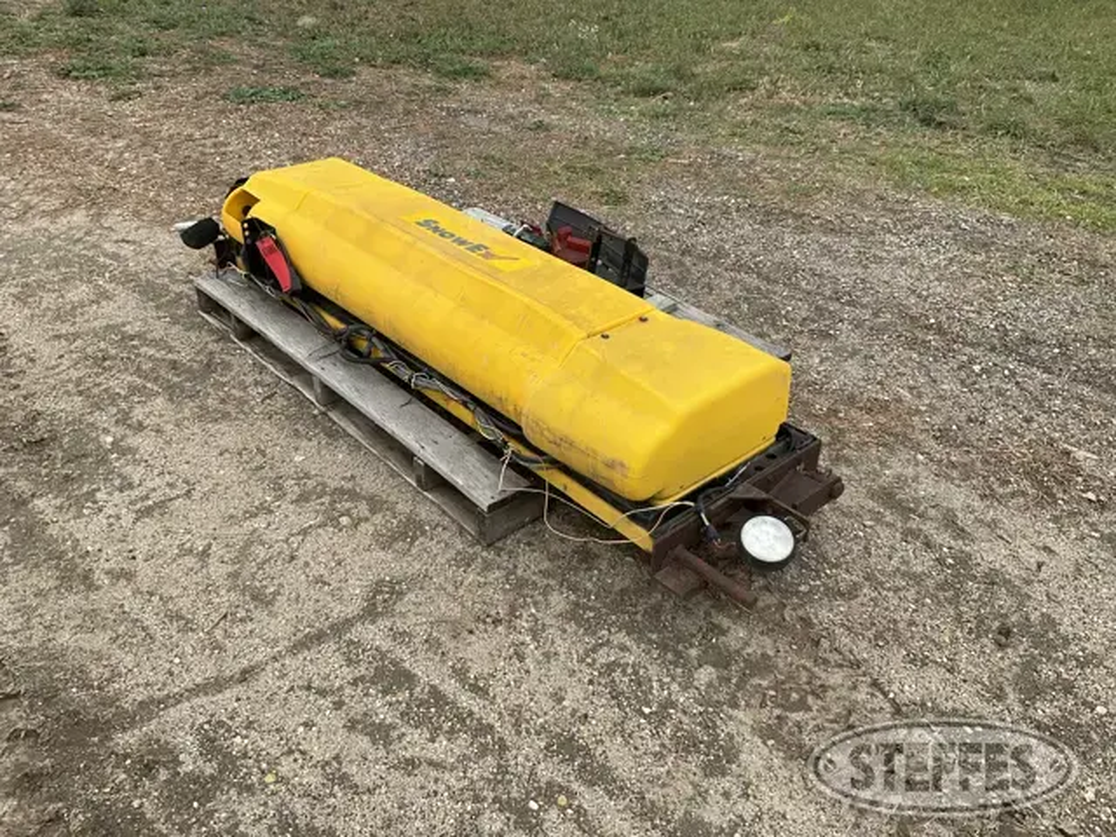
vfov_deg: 48.2
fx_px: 935
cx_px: 558
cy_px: 418
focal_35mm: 29
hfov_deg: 61.7
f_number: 1.8
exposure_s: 1/509
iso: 25
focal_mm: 3
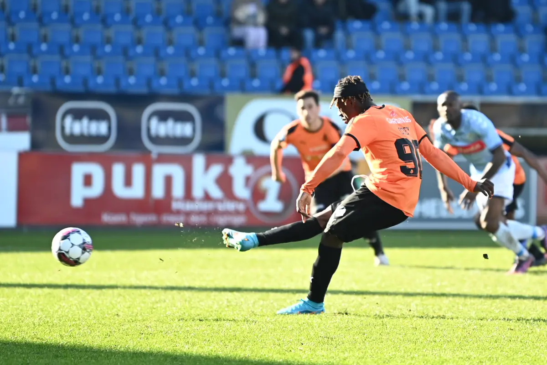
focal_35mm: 200
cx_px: 274
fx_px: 3039
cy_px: 182
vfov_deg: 6.9
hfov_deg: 10.3
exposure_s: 1/2000
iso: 640
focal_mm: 200
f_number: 2.8
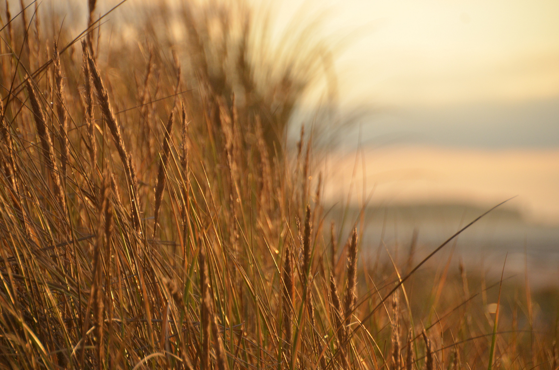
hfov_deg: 6.9
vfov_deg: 4.6
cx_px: 280
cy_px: 185
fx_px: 4648
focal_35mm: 300
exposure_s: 1/640
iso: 800
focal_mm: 200
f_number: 5.6
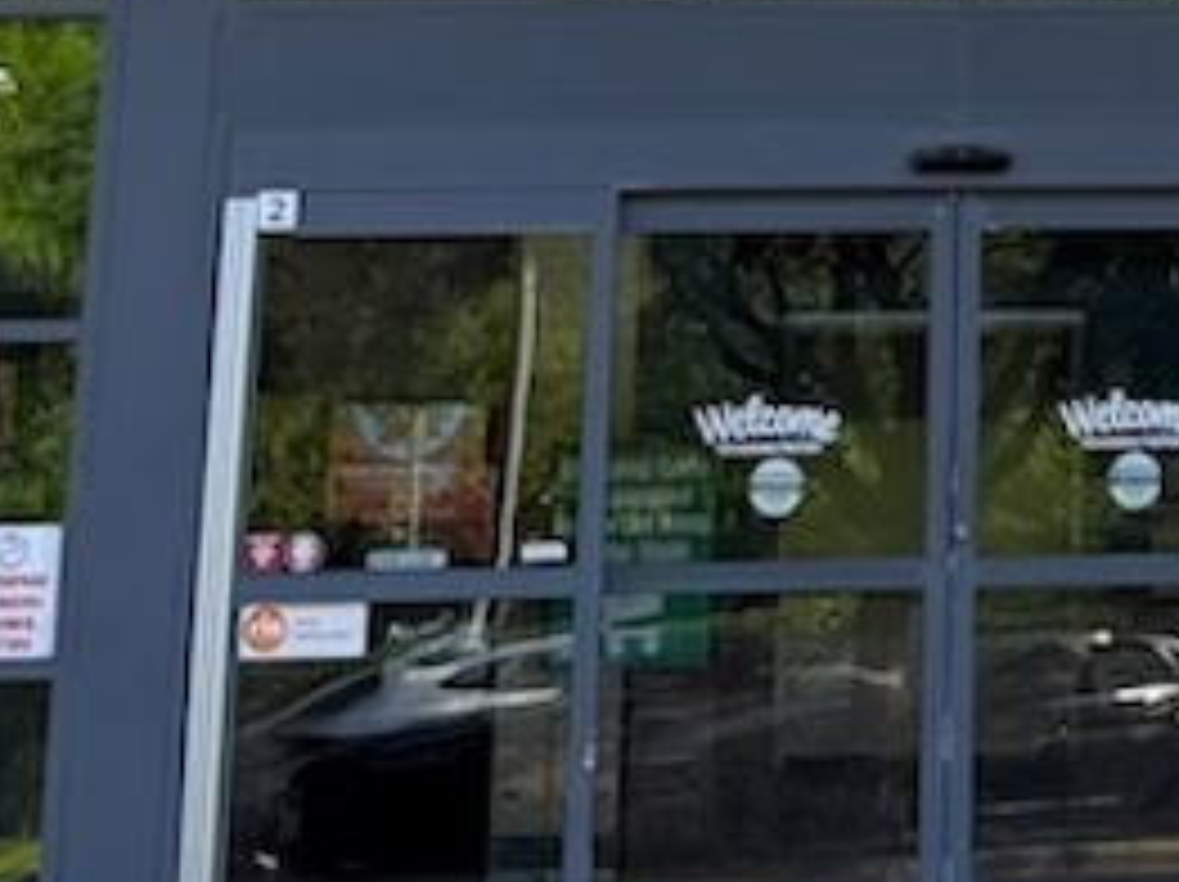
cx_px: 1426
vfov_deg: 11.8
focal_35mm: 110
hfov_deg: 17.1
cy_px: -958
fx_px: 3743
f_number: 1.78
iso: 80
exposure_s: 1/780
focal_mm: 6.76
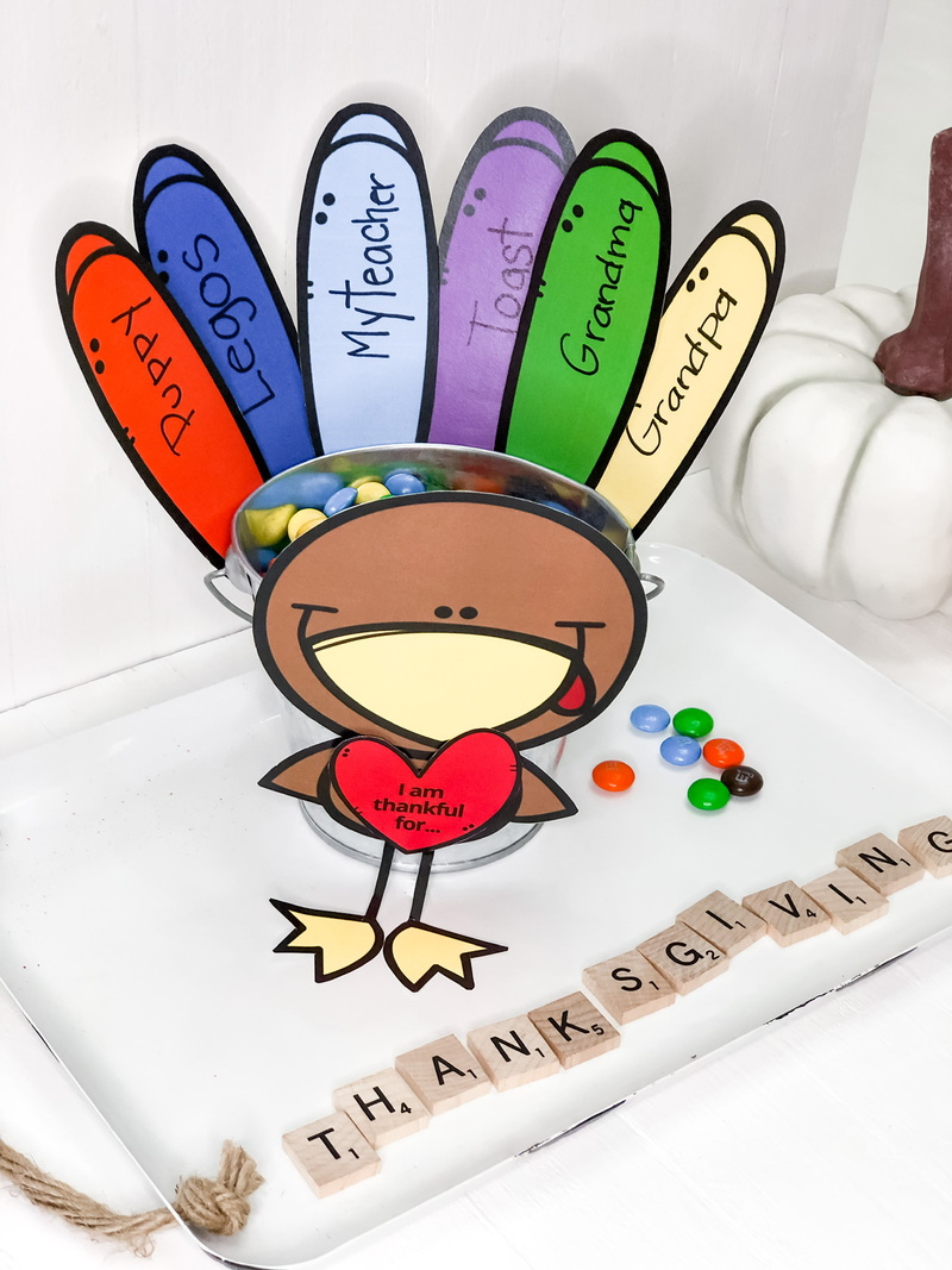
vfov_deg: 33.8
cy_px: 635
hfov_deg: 25.7
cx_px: 476
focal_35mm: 57
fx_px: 2091
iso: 80
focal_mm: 6.6
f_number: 2.8
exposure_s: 1/30
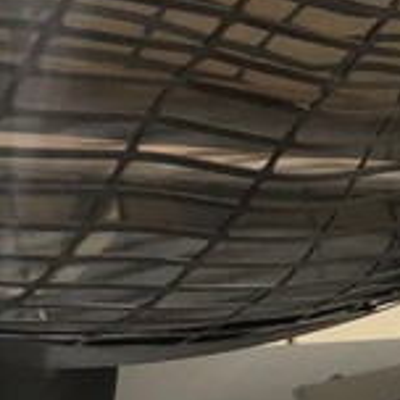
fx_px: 1634
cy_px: 384
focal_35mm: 125
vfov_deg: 13.8
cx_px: 250
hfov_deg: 13.9
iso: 80
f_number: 1.8
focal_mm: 3.99
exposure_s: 1/5
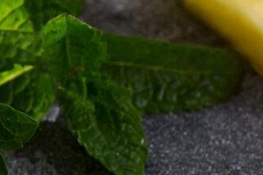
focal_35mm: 672
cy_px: -212
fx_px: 4907
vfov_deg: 2.0
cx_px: -270
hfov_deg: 3.0
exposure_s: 1/160
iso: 100
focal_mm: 105
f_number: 7.1
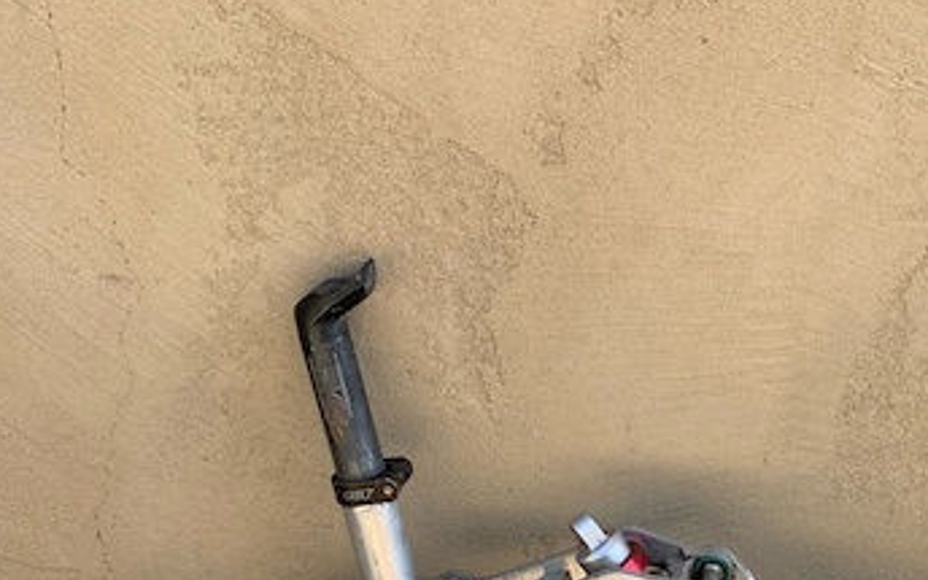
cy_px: 612
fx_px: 1619
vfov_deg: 19.6
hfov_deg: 31.9
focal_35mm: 64
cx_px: 558
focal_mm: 4.25
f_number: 1.8
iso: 25
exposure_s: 1/225
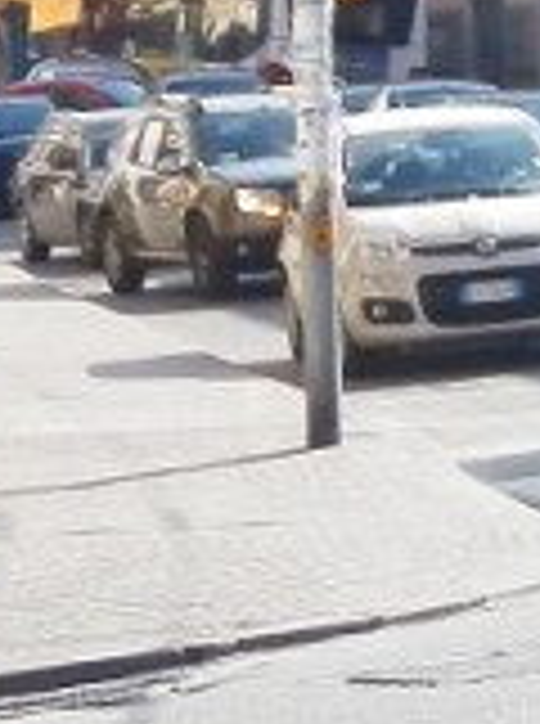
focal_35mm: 236
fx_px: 4928
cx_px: 2097
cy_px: 85
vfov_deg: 8.4
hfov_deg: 5.5
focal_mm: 6.7
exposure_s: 1/320
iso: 80
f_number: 3.9
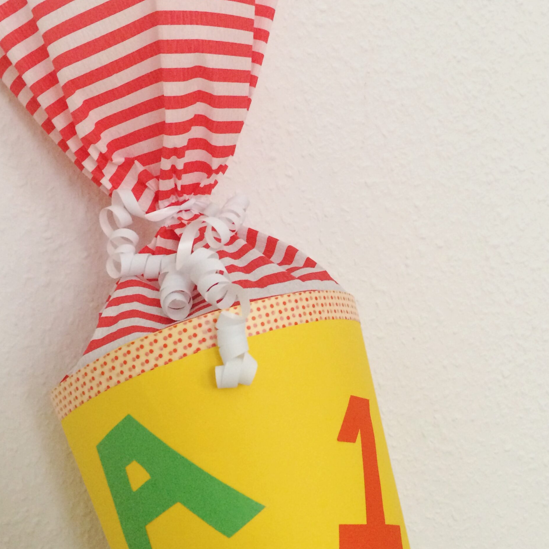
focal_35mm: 35
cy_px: 264
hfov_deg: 47.2
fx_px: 628
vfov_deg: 47.2
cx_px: 275
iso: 250
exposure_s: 1/33
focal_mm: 4.15
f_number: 2.2
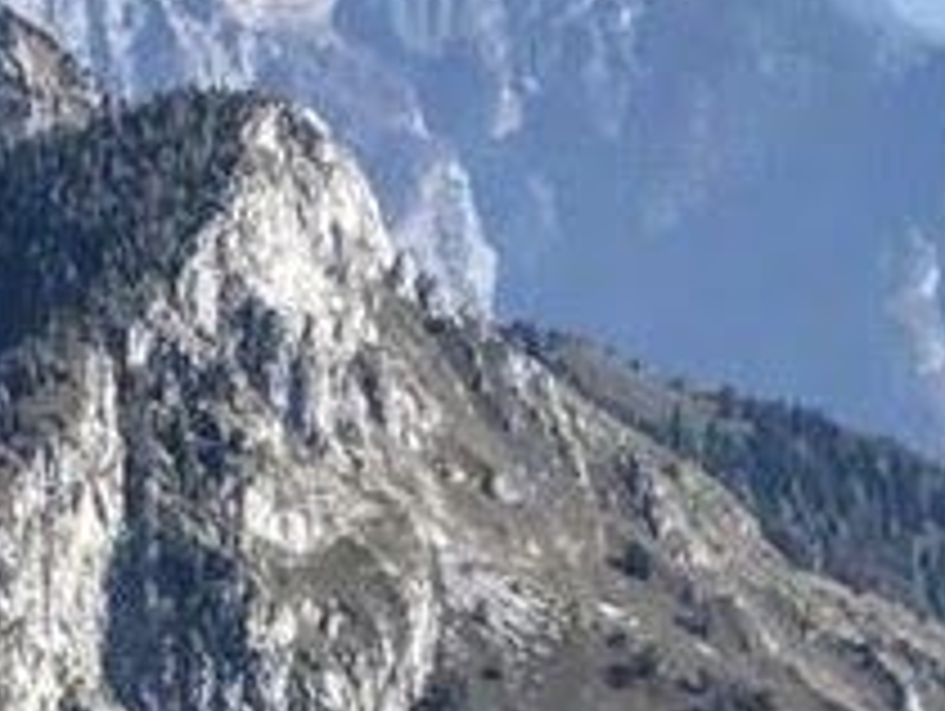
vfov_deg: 6.8
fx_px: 5575
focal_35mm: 204
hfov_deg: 9.5
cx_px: -256
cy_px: 1901
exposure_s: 1/1650
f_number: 1.8
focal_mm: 3.99
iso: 20
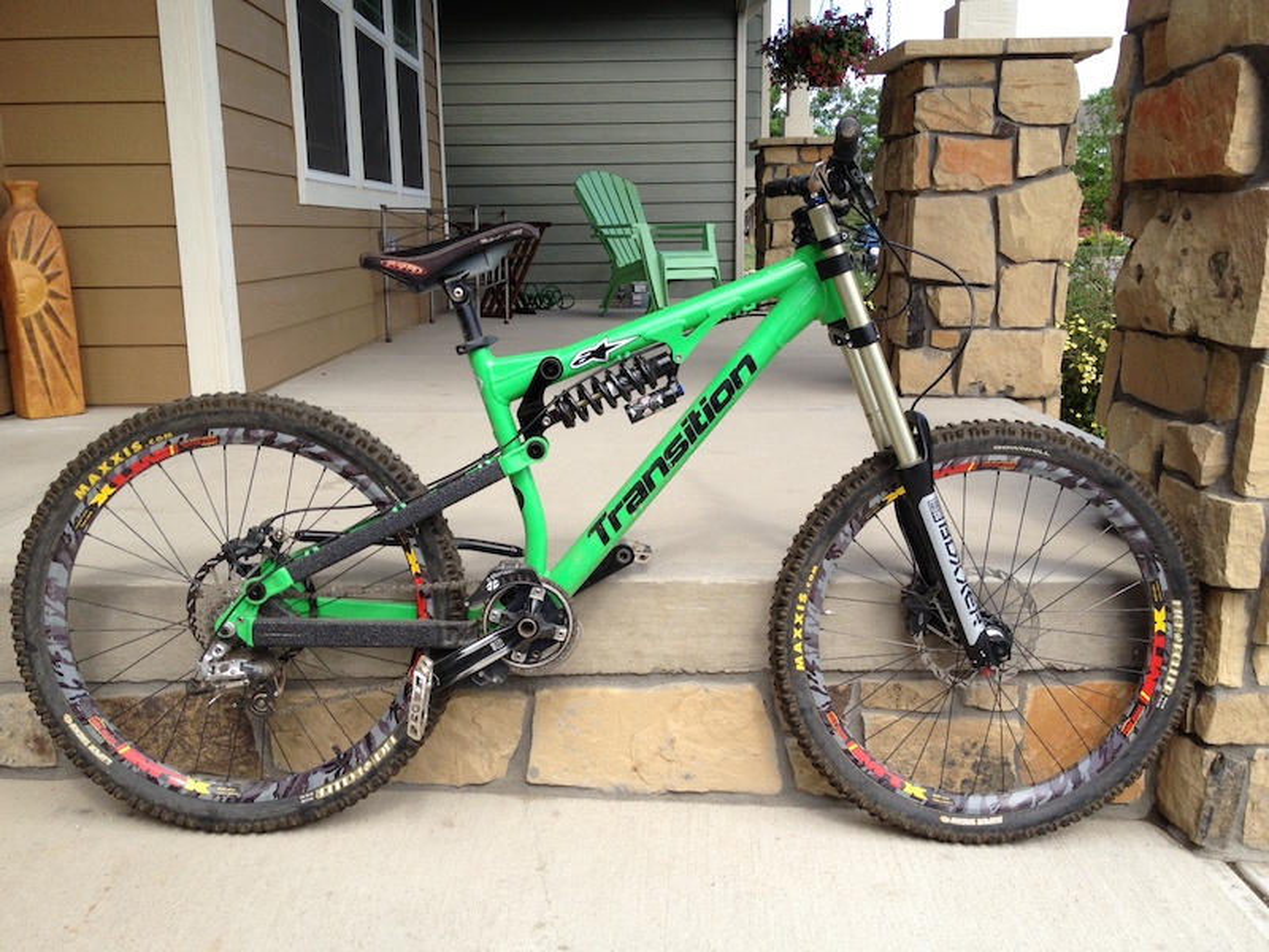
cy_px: 476
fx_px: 1283
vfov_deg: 40.7
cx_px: 634
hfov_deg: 52.6
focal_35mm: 35
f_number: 2.4
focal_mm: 4.28
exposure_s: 1/511
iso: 50
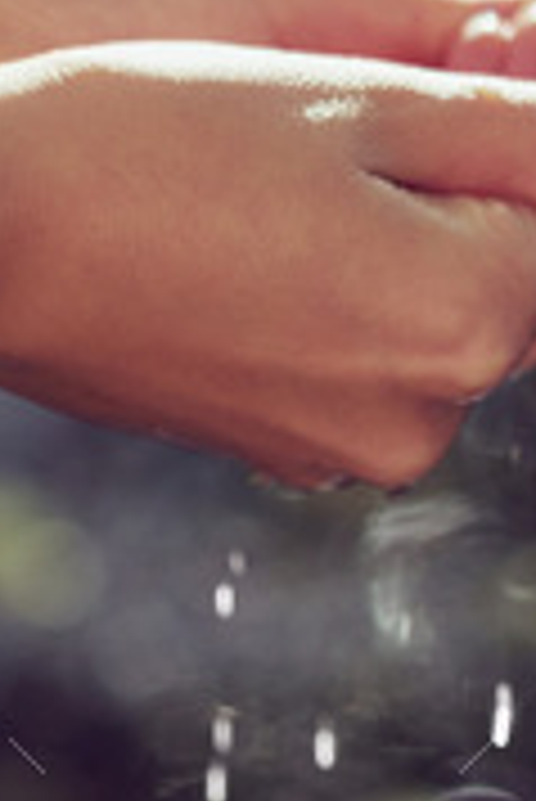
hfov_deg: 5.6
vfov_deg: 7.9
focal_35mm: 248
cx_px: 230
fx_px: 5527
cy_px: 1620
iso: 200
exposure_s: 1/200
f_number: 2
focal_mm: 50
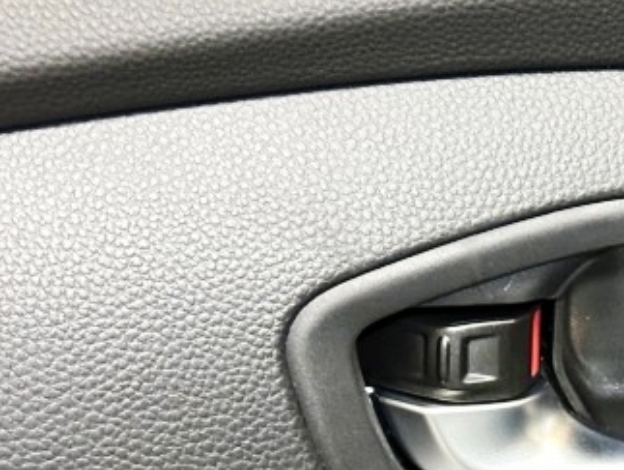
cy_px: 698
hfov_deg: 12.5
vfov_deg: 9.5
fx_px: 2743
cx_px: 877
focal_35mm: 152
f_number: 1.78
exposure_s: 1/30
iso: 640
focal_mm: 6.86
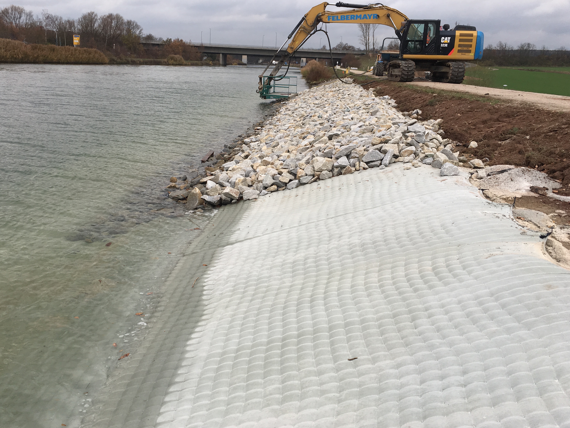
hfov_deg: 55.3
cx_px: 262
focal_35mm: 33
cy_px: 200
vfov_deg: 42.9
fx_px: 543
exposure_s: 1/359
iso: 25
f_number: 2.2
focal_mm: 4.15
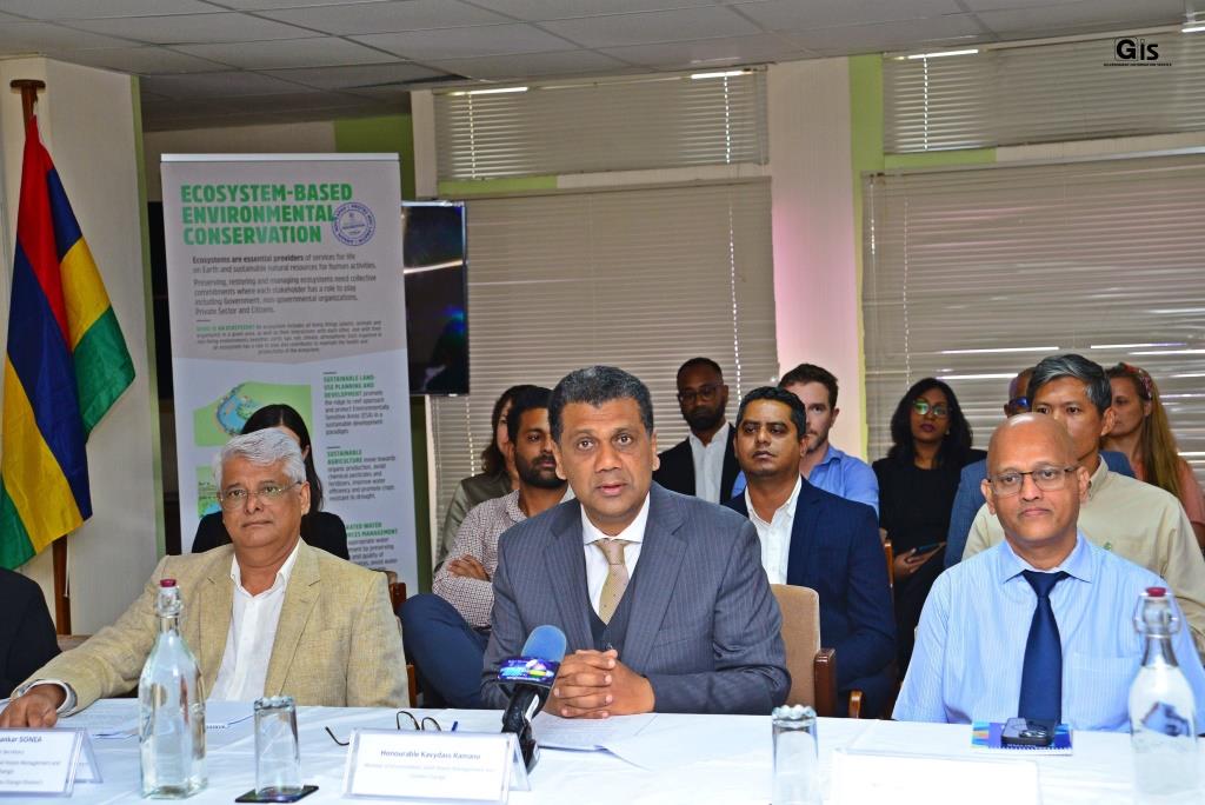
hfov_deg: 35.6
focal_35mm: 56
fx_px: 1875
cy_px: 402
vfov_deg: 24.2
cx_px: 602
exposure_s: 1/160
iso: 1600
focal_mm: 56
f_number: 5.6
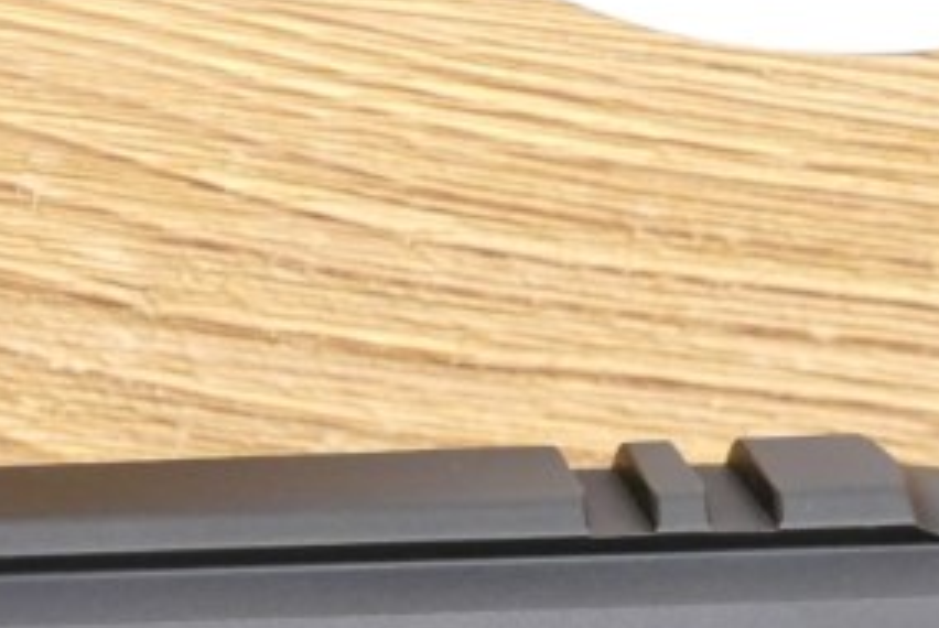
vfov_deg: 12.2
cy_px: 902
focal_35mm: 108
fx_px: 2820
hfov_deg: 18.1
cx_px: -145
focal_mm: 11.6
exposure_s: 1/80
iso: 1600
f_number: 3
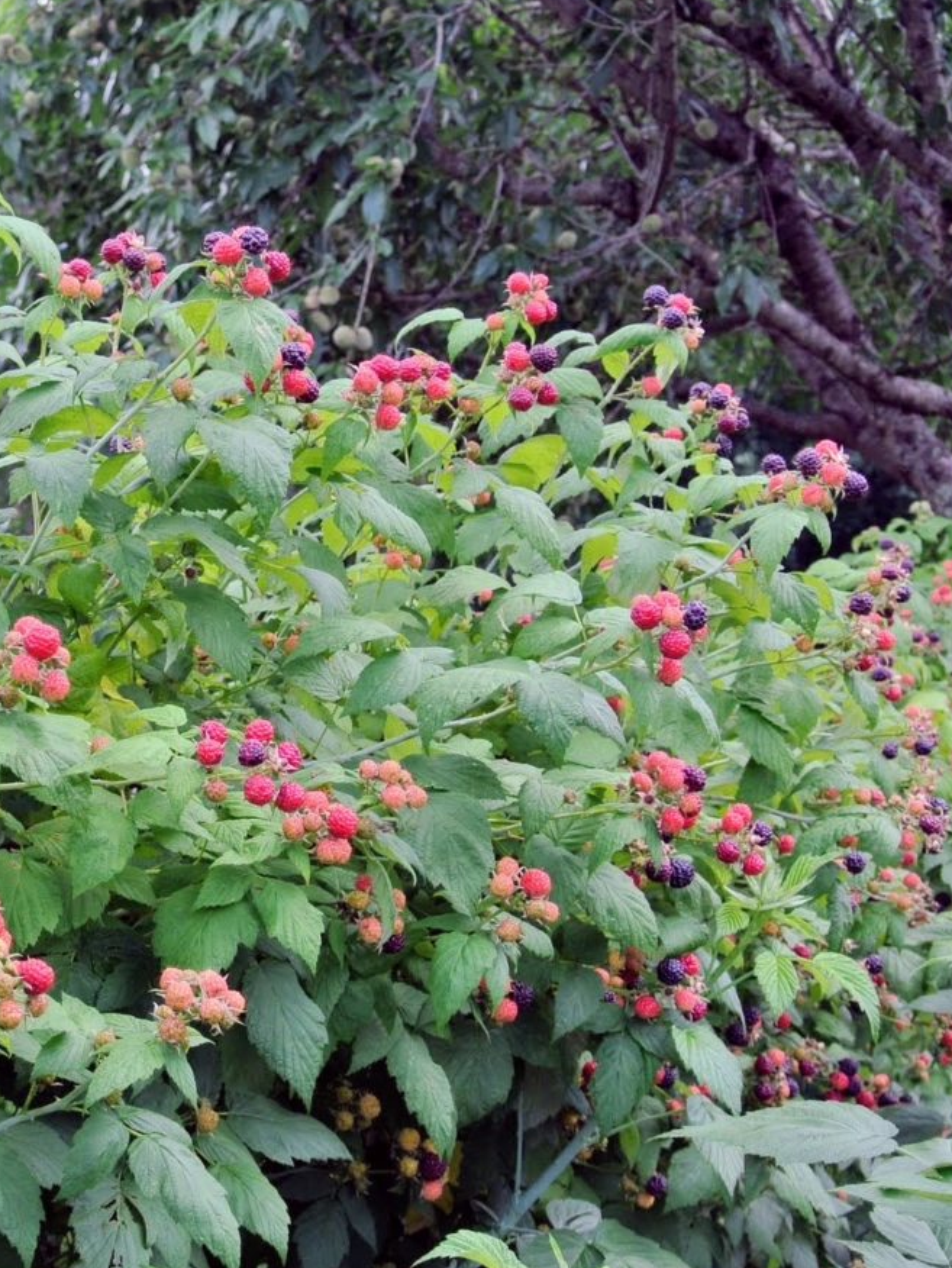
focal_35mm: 76
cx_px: 178
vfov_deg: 25.6
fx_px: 2785
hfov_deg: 19.2
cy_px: 706
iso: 110
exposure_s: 1/125
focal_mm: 16.9
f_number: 4.5
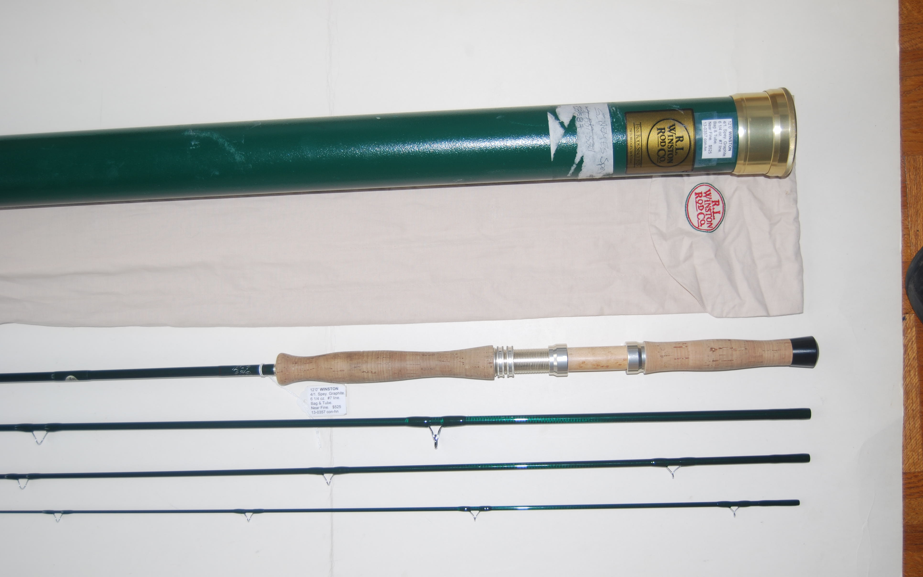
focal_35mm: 40
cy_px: 301
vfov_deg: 32.0
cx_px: 460
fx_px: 1006
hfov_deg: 49.3
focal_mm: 26
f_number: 4.2
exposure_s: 1/60
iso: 100
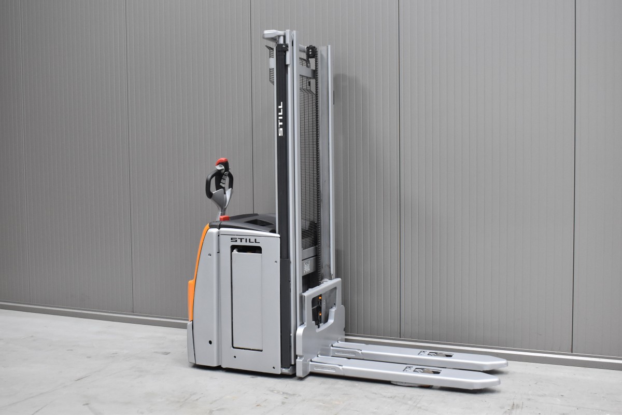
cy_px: 208
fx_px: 700
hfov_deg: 47.9
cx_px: 311
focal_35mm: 40
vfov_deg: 33.0
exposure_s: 1/40
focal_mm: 27
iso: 1600
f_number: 5
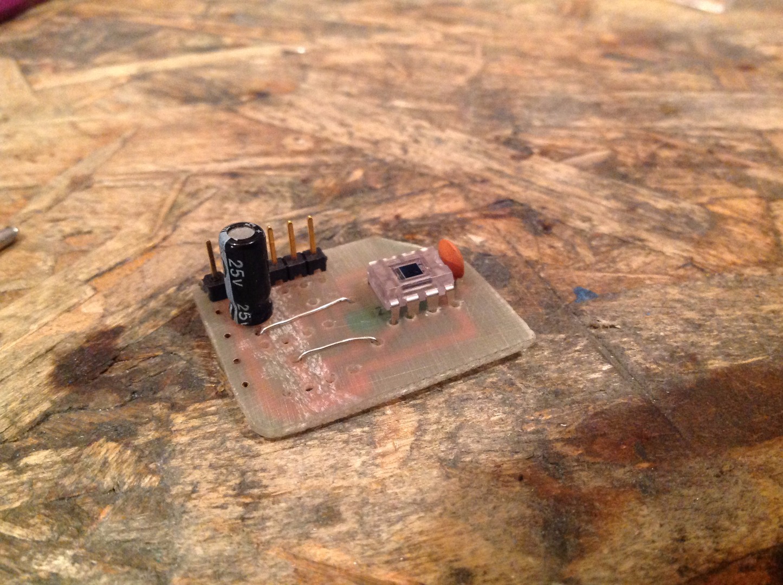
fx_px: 791
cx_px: 392
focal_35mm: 35
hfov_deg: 52.7
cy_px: 292
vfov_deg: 40.6
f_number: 2.4
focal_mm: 4.28
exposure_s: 1/15
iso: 500
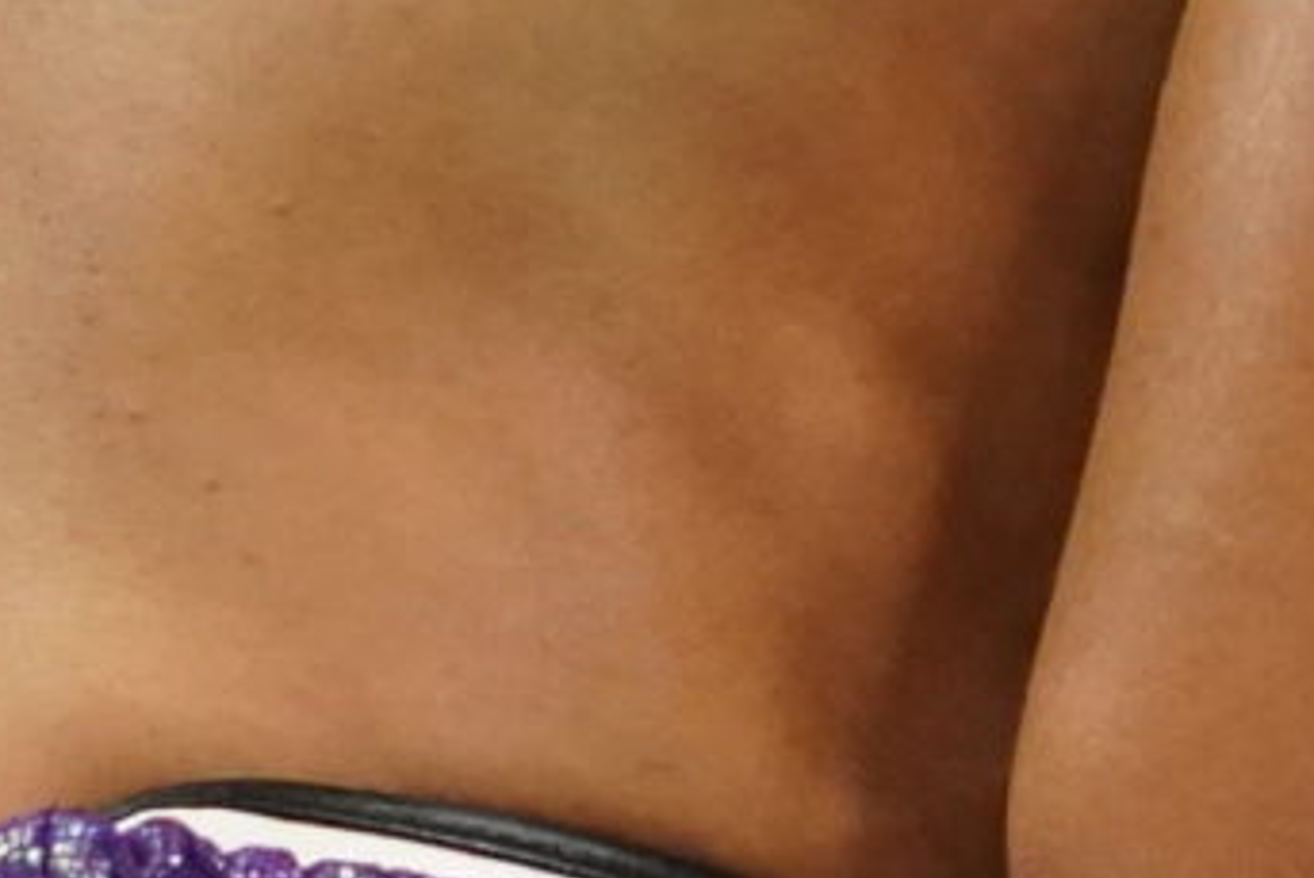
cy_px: 1114
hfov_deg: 3.2
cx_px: 3440
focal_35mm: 642
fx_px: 23442
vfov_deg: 2.1
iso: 8000
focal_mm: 86
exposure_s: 1/1600
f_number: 4
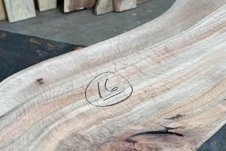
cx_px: 81
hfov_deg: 52.4
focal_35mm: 36
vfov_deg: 36.3
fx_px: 226
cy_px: 107
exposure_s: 1/120
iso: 100
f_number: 1.78
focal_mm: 6.86
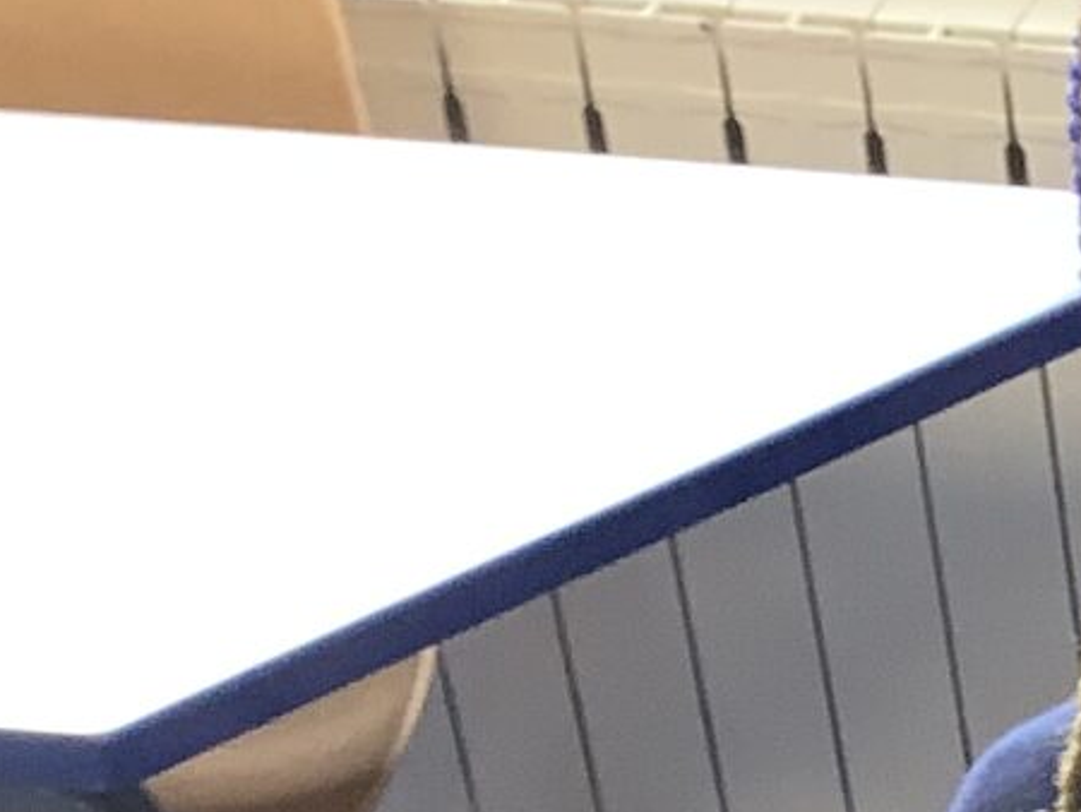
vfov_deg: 9.6
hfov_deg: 12.2
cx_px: 2253
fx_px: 4406
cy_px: 1754
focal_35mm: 141
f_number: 2.4
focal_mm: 3.3
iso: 64
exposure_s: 1/50
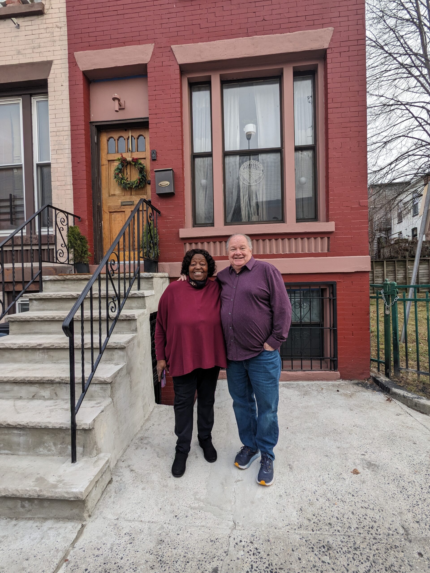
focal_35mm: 16
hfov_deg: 78.1
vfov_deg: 94.5
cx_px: 215
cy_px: 286
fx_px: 265
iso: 32
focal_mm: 2.22
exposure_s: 1/309
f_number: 2.2
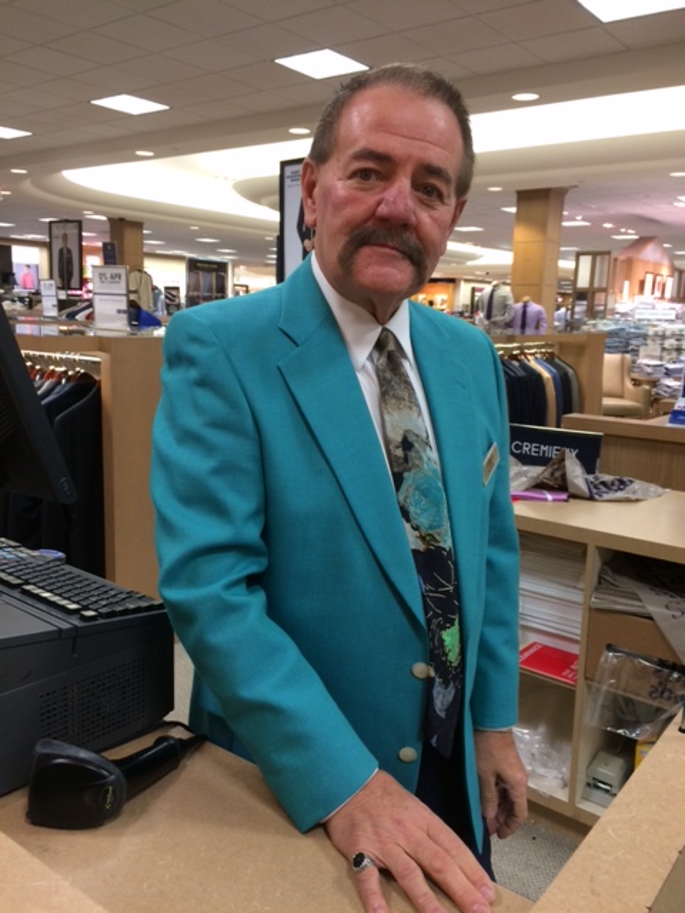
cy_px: 456
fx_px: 765
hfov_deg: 48.2
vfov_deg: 61.7
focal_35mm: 29
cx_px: 342
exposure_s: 1/30
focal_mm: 4.15
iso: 80
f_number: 2.2
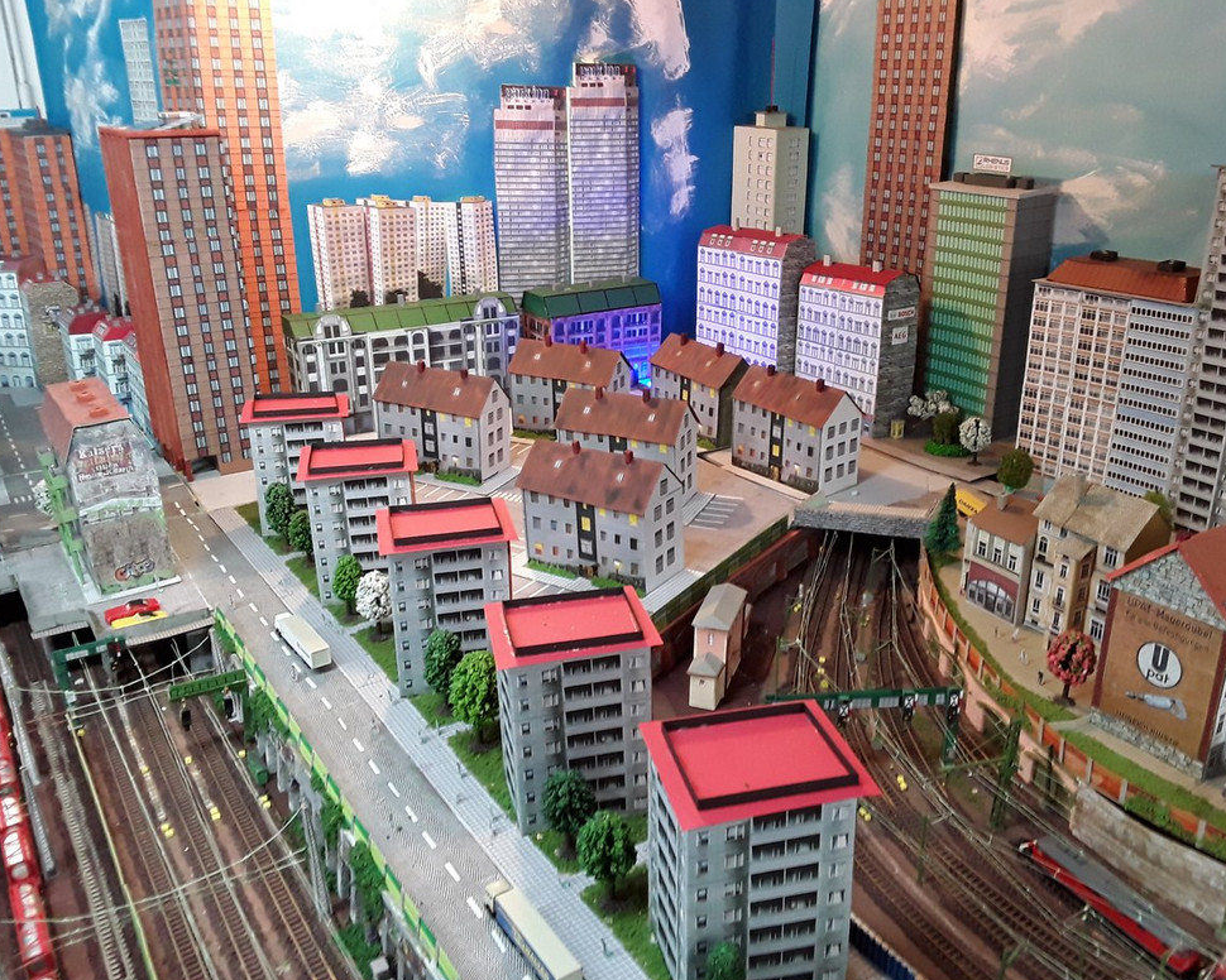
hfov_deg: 60.4
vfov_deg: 50.0
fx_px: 1052
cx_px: 659
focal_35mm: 29
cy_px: 501
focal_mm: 2.91
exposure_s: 1/33
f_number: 1.9
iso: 125
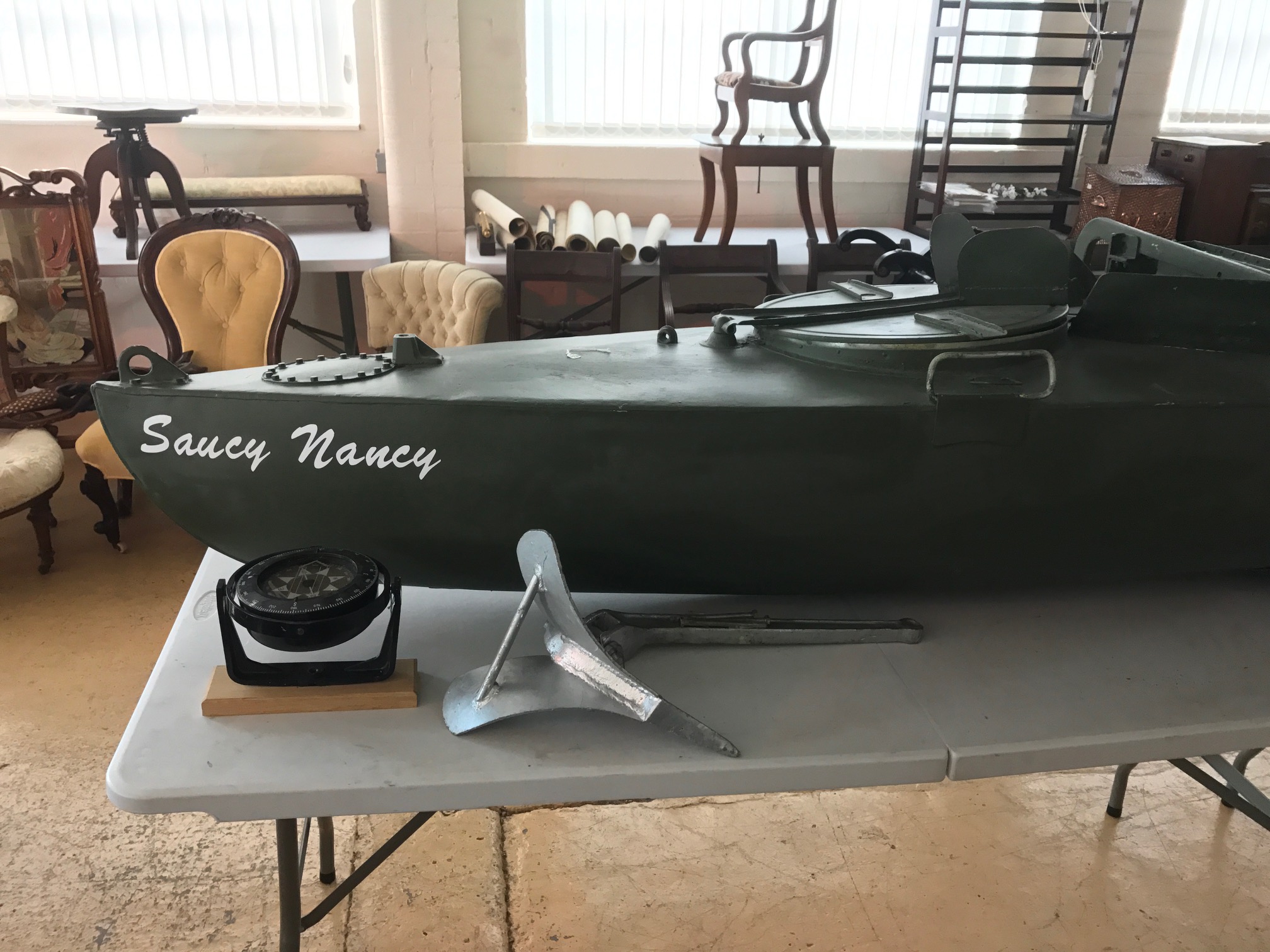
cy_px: 476
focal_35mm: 28
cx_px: 635
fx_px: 1027
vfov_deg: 49.7
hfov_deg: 63.4
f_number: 1.8
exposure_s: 1/33
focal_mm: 3.99
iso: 160
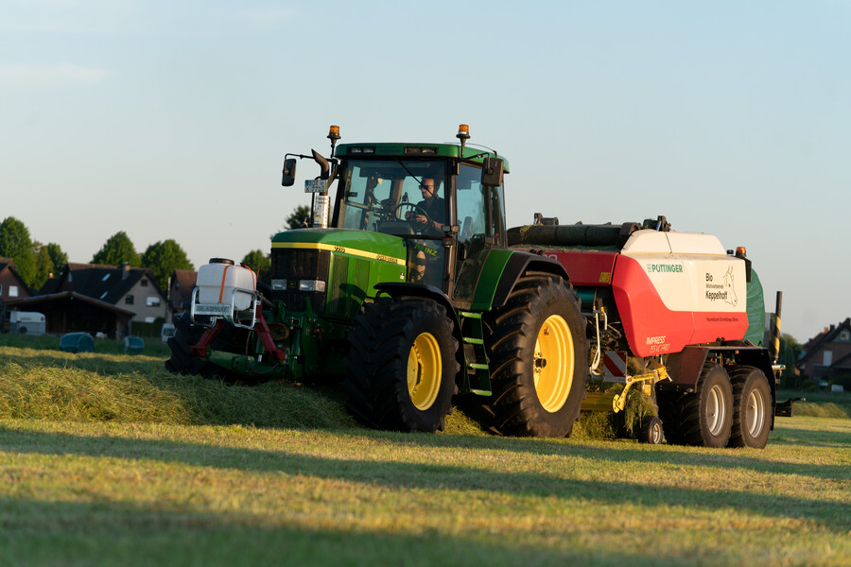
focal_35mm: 128
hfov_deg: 16.0
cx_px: 426
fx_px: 3026
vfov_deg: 10.7
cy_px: 284
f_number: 4.5
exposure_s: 1/320
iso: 125
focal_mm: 128
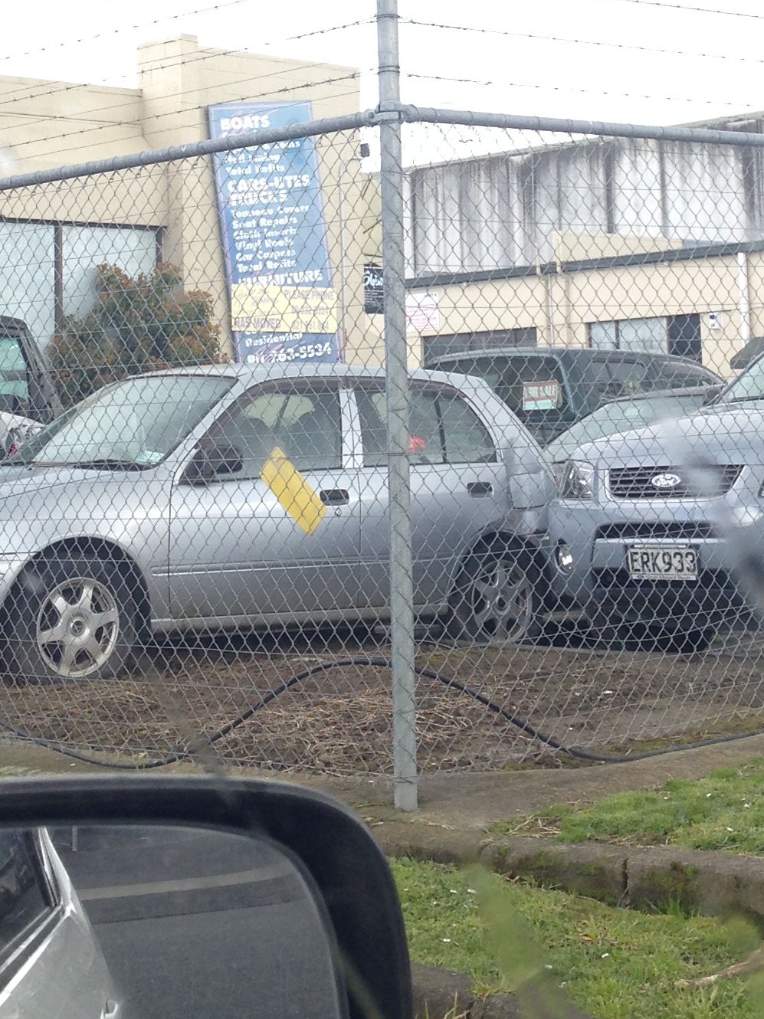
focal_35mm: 81
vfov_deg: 23.5
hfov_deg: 18.2
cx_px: 466
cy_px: 113
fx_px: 2384
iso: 50
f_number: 2.4
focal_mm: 4.12
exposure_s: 1/120
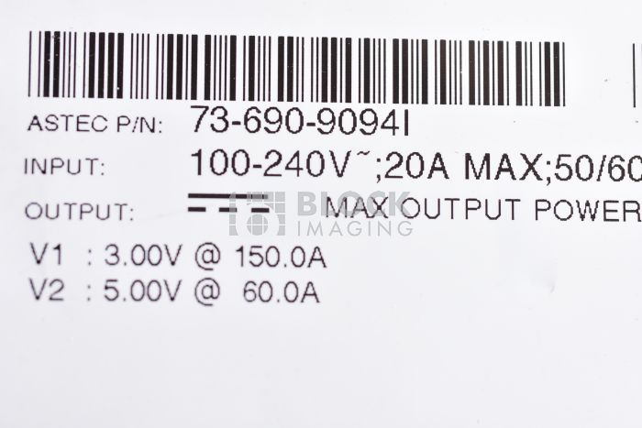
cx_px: 321
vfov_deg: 27.0
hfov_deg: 39.6
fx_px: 892
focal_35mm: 50
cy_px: 214
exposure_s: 1/125
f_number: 5.6
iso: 400
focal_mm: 50
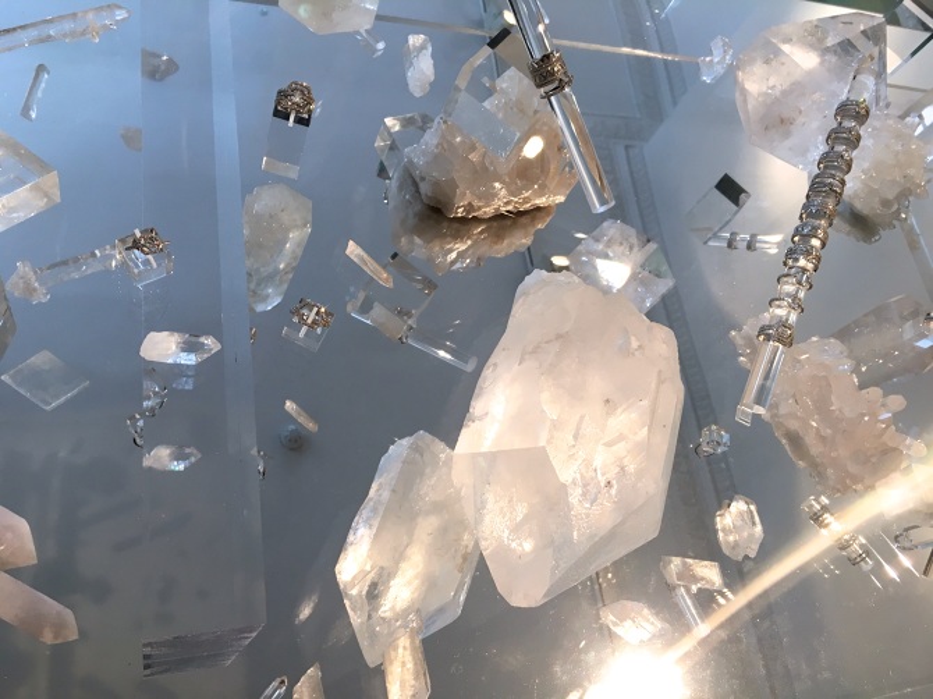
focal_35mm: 29
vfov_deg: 48.2
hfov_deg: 61.7
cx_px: 466
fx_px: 781
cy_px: 350
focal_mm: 4.15
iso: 25
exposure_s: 1/33
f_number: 2.2
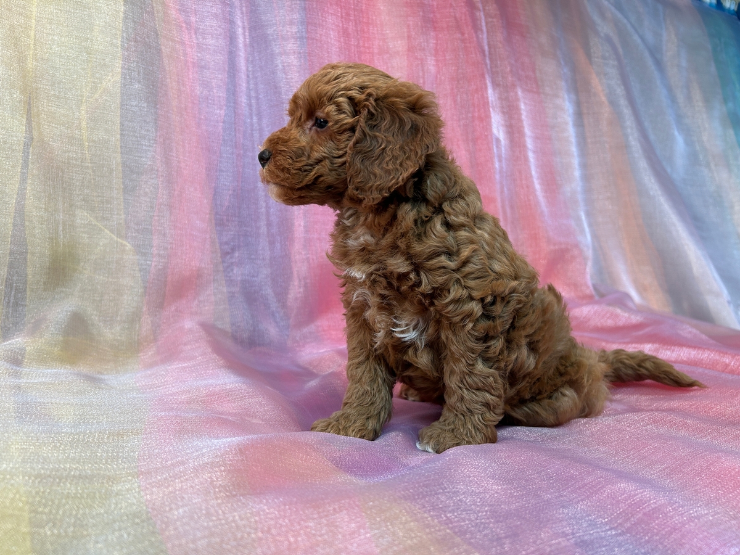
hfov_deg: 67.3
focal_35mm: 26
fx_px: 556
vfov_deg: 53.1
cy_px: 278
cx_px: 370
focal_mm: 5.7
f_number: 1.5
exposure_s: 1/120
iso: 80
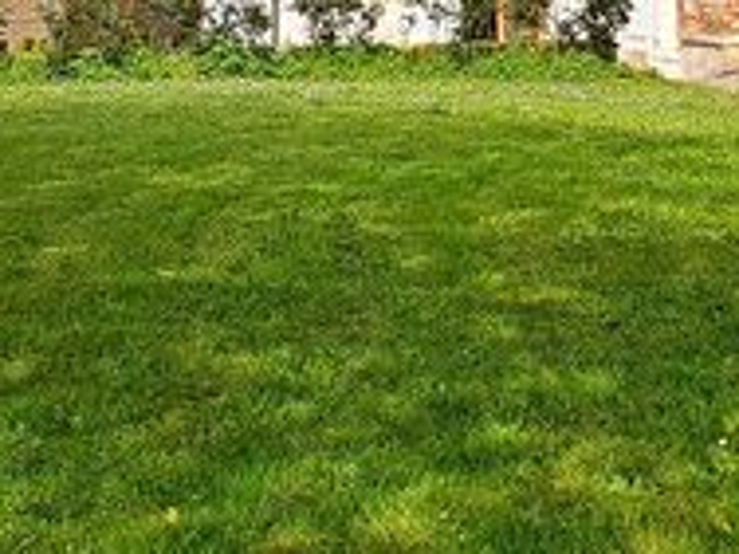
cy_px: -198
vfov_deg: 15.1
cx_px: 613
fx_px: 1985
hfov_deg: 20.8
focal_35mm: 93
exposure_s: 1/1667
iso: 32
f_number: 1.8
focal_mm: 4.65
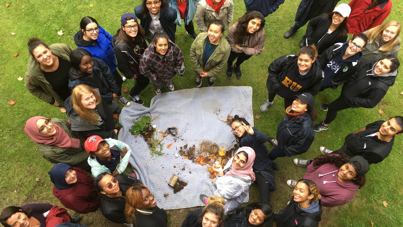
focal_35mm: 32
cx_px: 202
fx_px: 342
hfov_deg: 61.0
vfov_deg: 36.7
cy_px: 115
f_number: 2.2
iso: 32
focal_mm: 4.15
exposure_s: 1/120
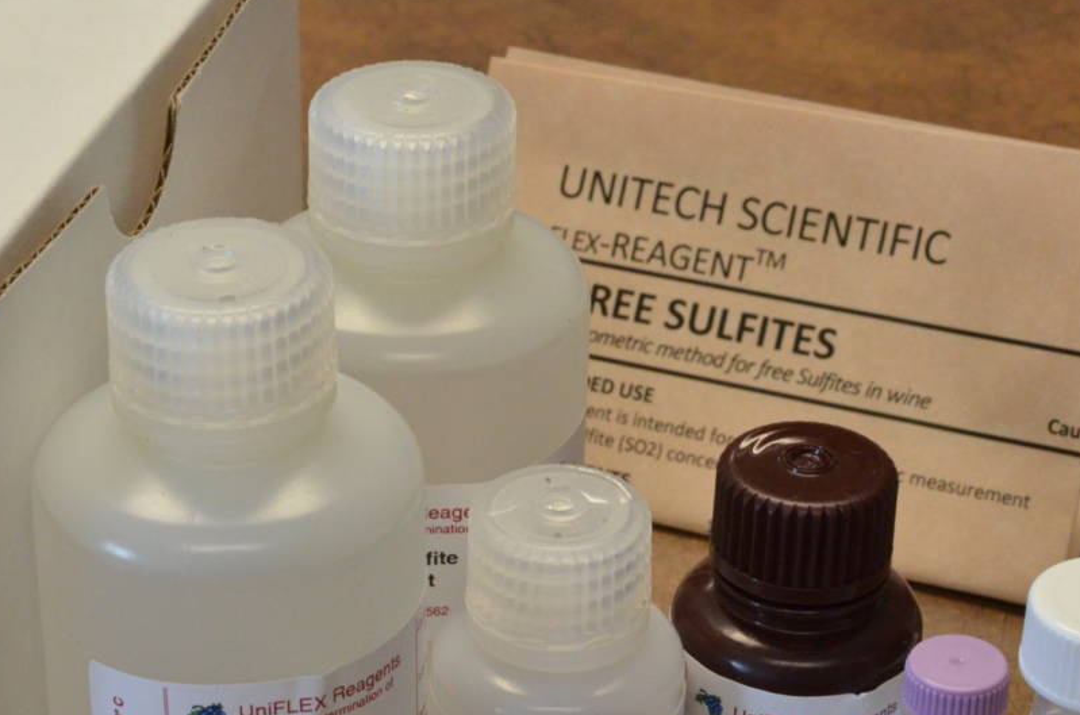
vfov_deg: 13.5
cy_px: 506
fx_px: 3022
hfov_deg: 20.1
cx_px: 224
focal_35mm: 101
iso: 2000
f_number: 10
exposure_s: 1/80
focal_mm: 35
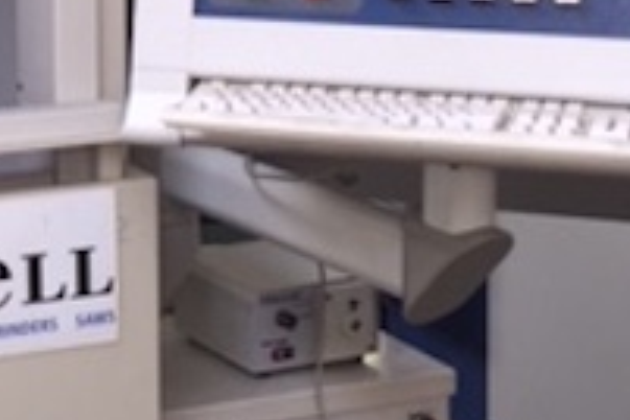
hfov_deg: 16.6
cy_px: -9
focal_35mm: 120
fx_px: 2100
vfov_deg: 11.3
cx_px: -34
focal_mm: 4.15
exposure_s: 1/39
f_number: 2.2
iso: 32
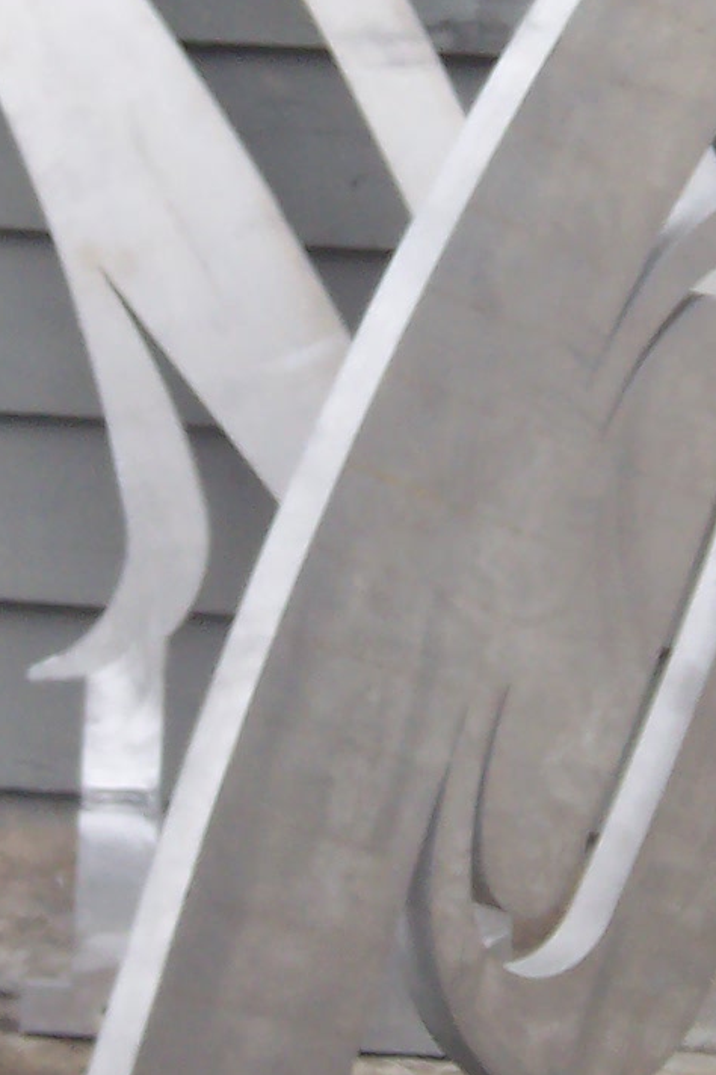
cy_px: 550
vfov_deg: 10.3
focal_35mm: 199
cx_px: 541
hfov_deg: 6.9
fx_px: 5942
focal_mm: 10.4
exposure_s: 1/125
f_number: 4
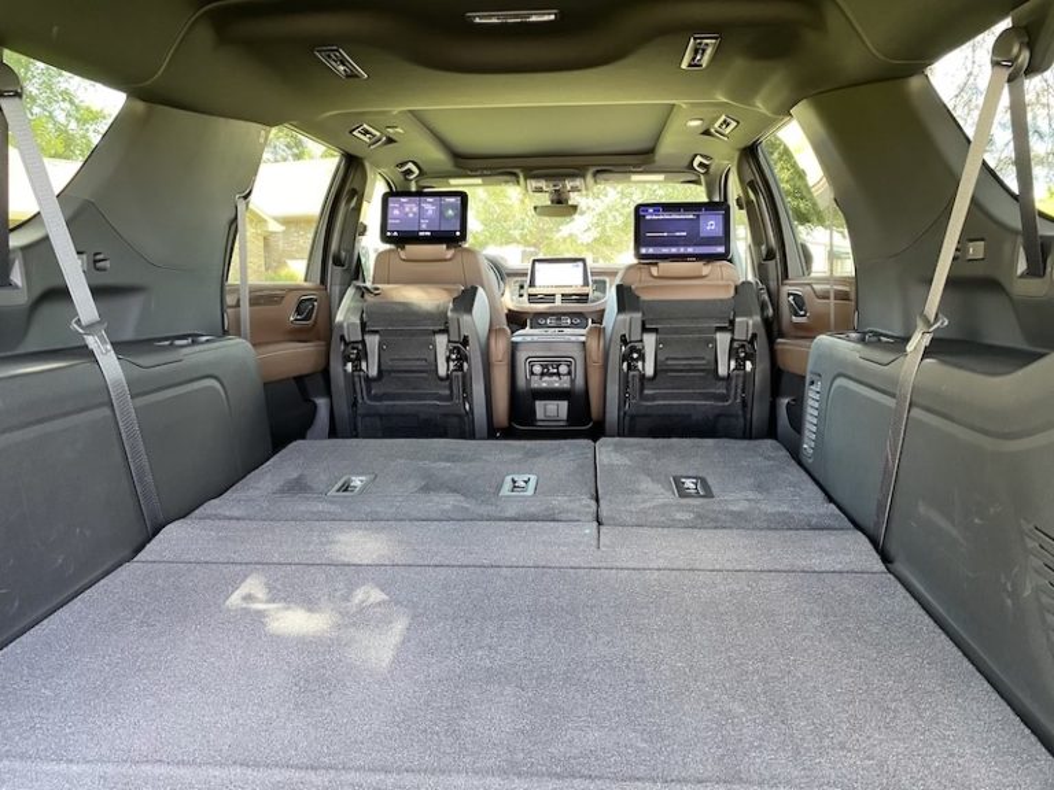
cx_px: 527
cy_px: 395
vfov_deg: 53.1
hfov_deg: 67.3
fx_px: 792
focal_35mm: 26
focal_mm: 4.25
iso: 250
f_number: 1.8
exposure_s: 1/60
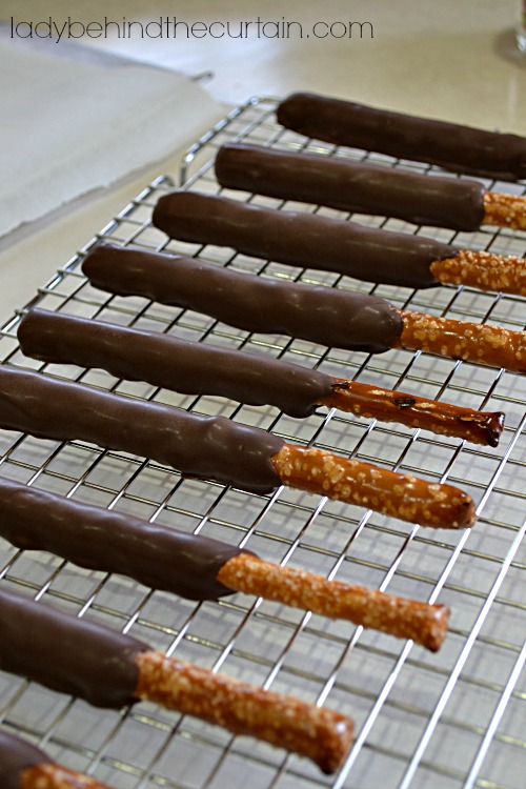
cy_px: 394
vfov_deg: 33.4
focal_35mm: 60
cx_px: 263
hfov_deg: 22.6
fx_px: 1315
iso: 560
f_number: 5.3
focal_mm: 40
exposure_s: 1/15
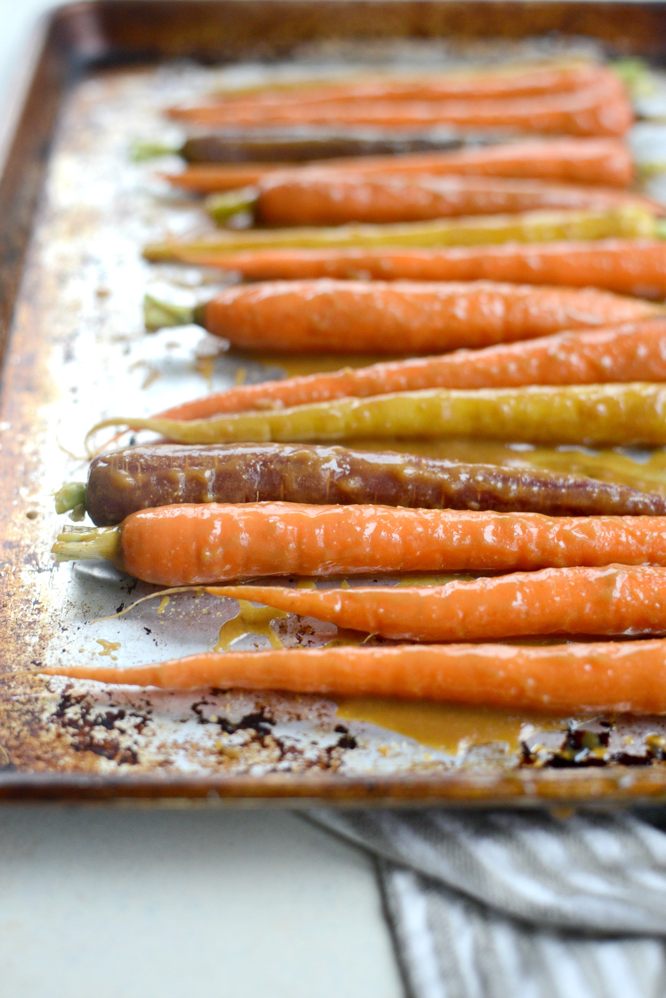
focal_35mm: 50
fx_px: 1386
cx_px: 333
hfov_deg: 27.0
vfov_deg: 39.6
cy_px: 499
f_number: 2.8
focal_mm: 50
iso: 1600
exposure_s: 1/1000
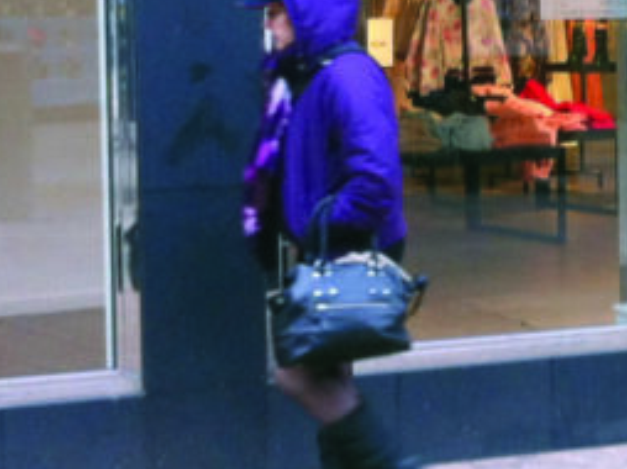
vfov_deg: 10.5
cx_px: 916
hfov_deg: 13.3
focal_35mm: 141
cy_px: 75
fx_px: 2552
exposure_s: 1/60
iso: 100
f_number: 2.8
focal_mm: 3.85
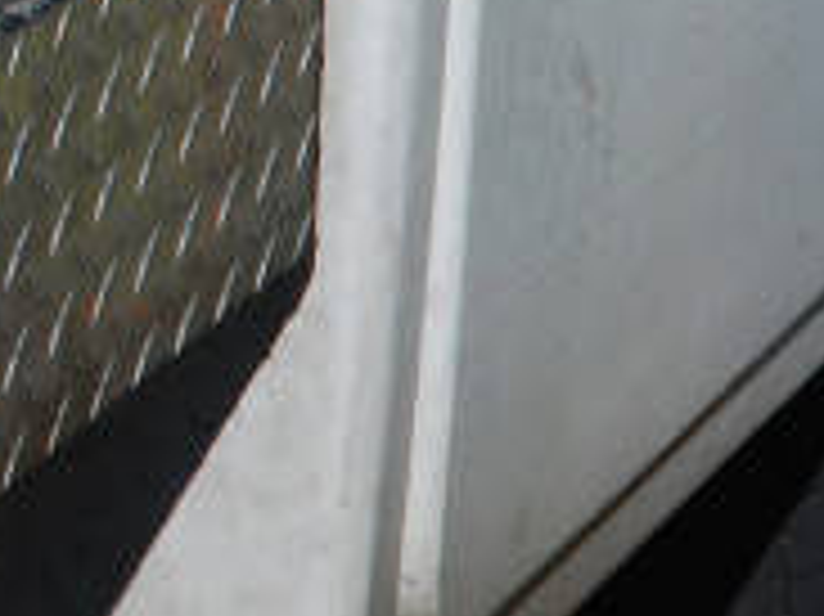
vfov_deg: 5.7
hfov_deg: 7.3
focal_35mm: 259
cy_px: 321
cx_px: 1770
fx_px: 6161
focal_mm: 32
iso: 400
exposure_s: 1/640
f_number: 13
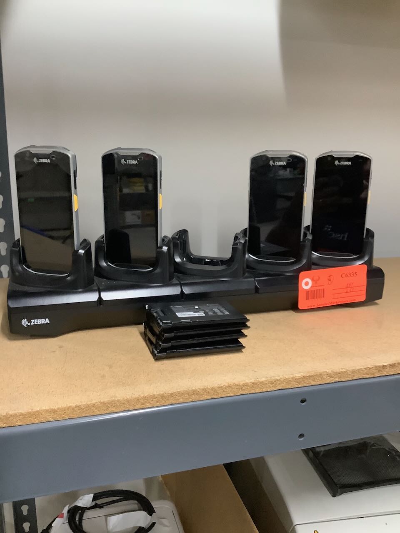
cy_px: 266
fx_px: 478
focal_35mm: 31
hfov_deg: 45.4
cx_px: 200
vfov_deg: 58.4
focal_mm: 3.3
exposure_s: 1/60
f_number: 2.4
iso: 400
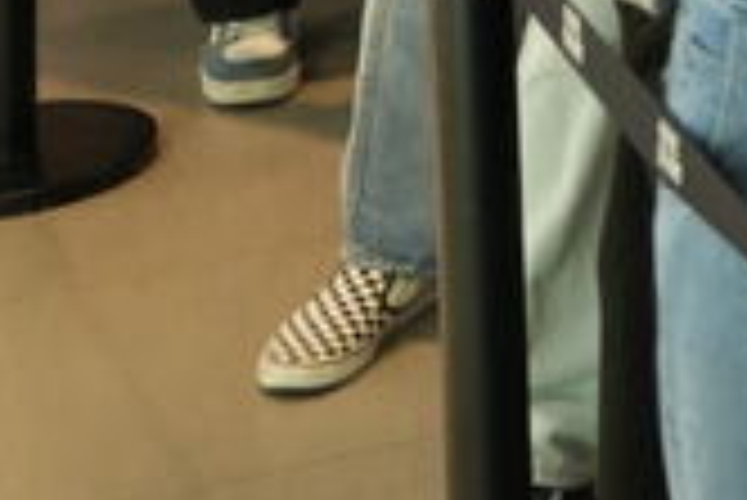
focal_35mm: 188
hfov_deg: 8.4
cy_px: -1173
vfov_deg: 6.5
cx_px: 2516
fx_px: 3904
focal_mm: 24
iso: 1250
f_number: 2.8
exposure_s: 1/100
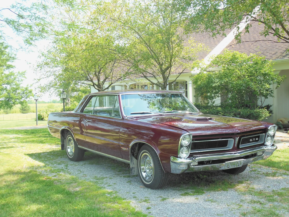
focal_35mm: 43
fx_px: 359
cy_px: 108
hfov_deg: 43.9
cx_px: 144
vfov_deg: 33.6
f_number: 3.8
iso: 125
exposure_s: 1/200
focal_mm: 7.7
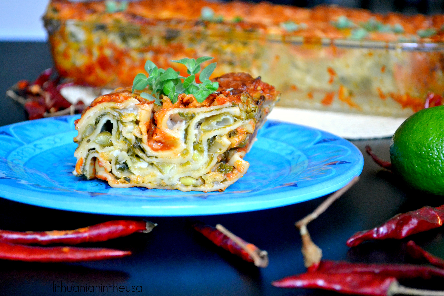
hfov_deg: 27.0
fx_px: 925
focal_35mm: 75
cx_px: 222
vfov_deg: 18.2
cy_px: 148
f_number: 5.6
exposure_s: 1/60
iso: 2800
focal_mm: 50
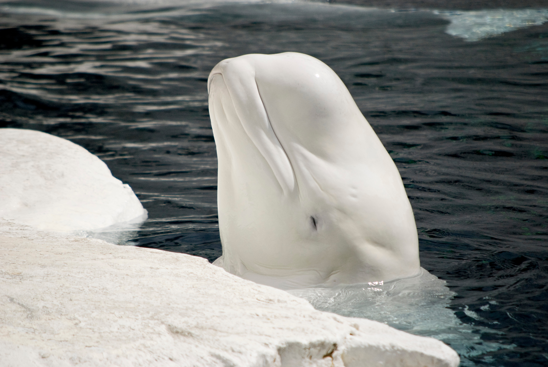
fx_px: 4572
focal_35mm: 300
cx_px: 274
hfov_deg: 6.9
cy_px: 184
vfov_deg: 4.6
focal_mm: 200
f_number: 5.6
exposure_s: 1/1600
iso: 400
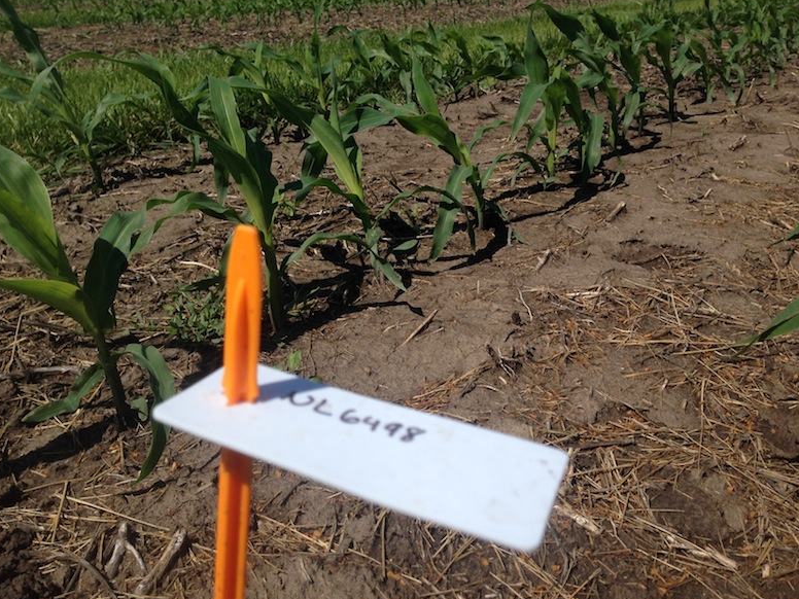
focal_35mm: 34
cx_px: 388
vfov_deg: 41.8
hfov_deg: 53.9
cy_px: 297
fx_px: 785
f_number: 2.4
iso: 50
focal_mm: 4.12
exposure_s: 1/2463
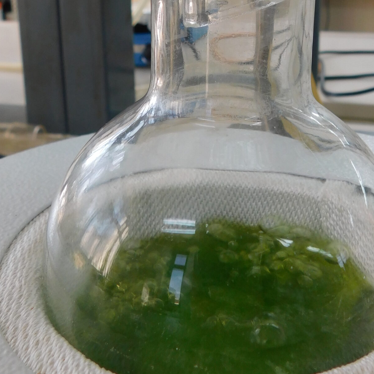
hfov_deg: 38.9
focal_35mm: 43
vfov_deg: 37.1
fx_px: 526
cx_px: 231
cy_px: 50
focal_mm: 4
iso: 125
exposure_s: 1/50
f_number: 3
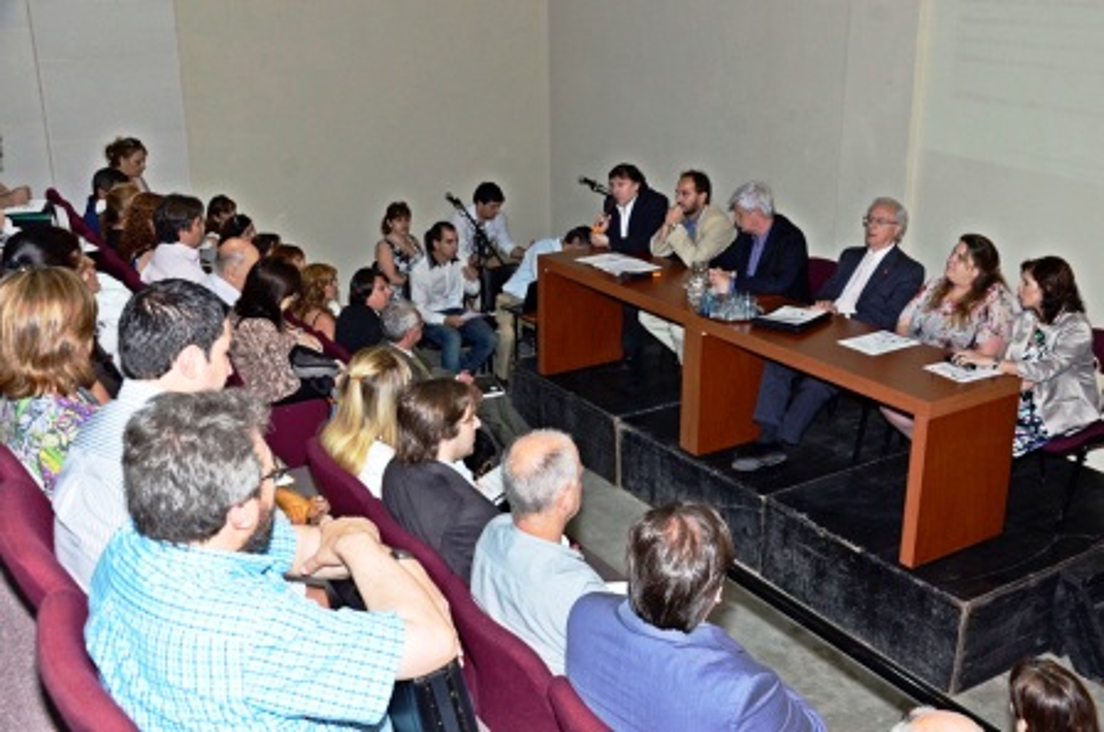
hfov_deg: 51.4
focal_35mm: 38
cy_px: 366
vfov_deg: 35.4
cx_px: 552
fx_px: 1148
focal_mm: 25
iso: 640
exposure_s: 1/100
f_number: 6.3
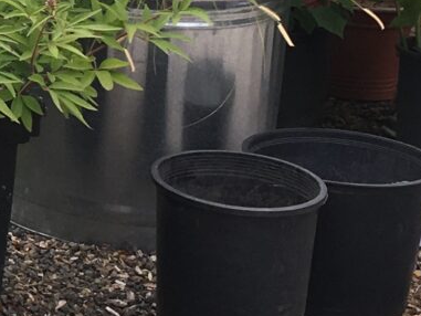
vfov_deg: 9.3
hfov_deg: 11.9
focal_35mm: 156
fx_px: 1898
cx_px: -287
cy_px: -157
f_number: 2.2
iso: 25
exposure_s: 1/379
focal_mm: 4.15
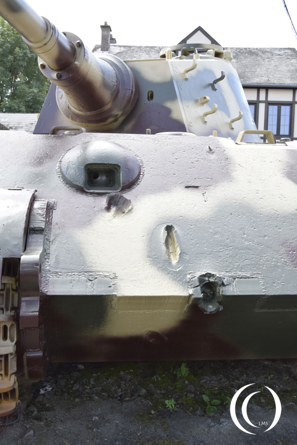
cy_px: 222
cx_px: 148
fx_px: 483
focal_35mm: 39
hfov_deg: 34.2
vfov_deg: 49.6
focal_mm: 26
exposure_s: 1/250
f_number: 8
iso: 400
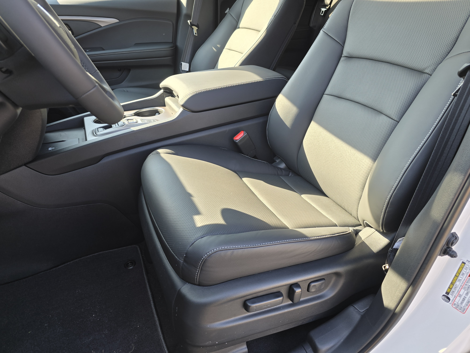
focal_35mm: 23
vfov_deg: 58.9
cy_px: 176
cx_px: 235
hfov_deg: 73.9
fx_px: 312
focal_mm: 6.3
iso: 50
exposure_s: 1/180
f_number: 1.7
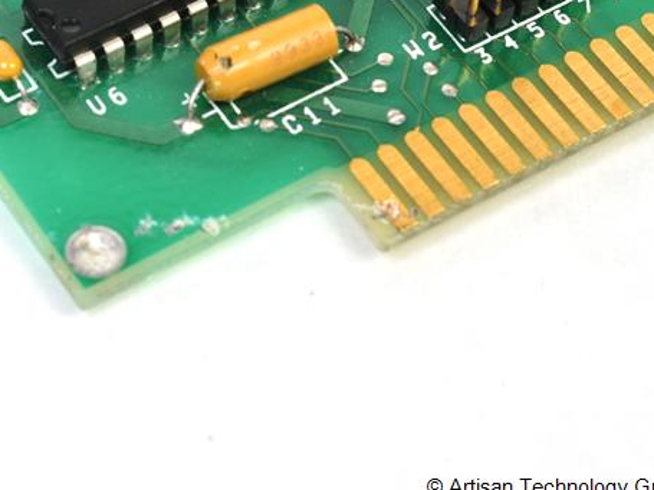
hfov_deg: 18.8
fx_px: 1976
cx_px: 275
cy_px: 214
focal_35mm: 105
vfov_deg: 14.1
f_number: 13
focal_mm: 55
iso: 200
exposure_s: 1/200
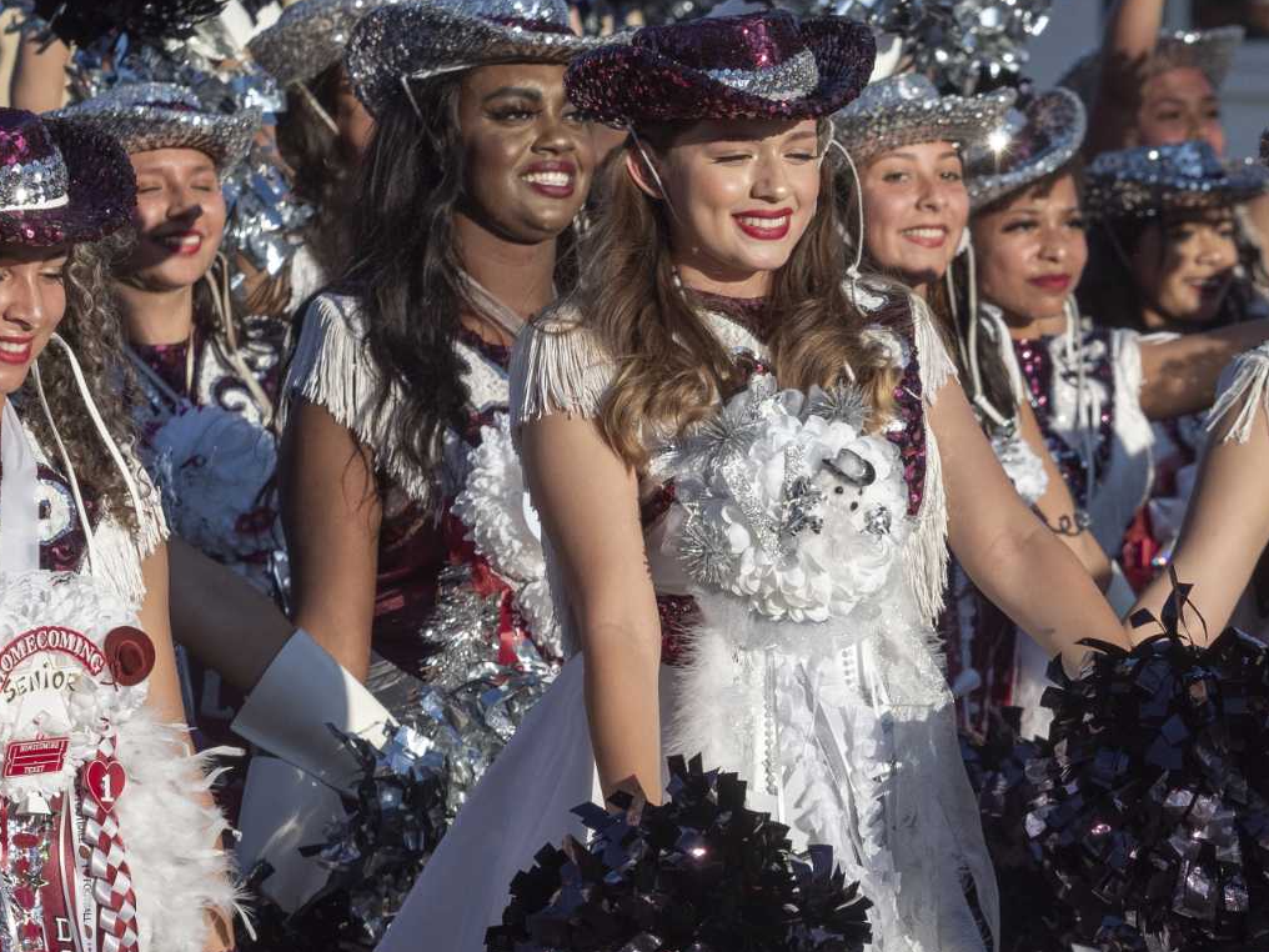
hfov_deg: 5.2
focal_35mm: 383
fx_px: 14041
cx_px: 1142
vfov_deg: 3.9
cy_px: 786
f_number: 4.5
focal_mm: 95
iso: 200
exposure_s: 1/1600
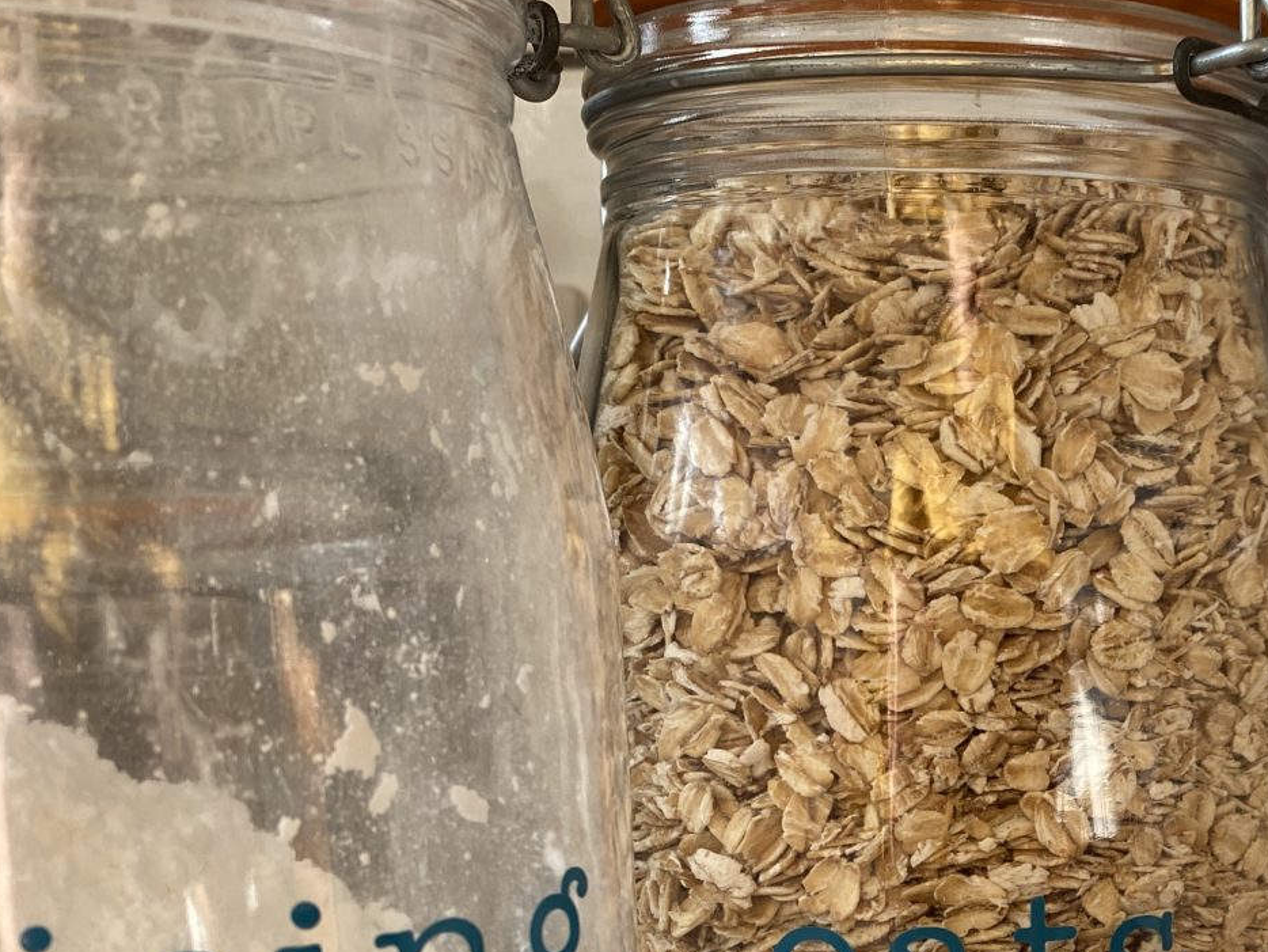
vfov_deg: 24.9
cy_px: 862
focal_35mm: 57
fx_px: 2088
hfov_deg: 32.0
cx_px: 1165
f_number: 1.8
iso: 40
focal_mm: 4.25
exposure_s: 1/122
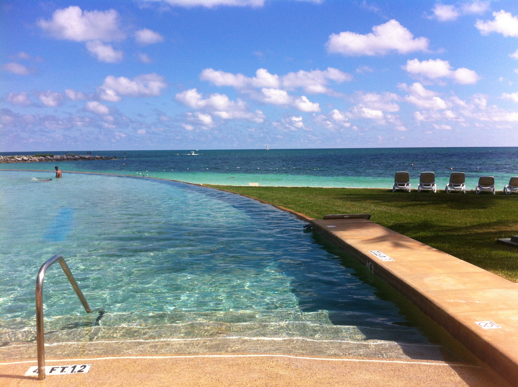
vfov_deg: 40.6
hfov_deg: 52.7
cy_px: 194
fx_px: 523
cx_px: 259
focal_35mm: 35
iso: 80
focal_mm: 3.85
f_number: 2.8
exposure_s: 1/2011
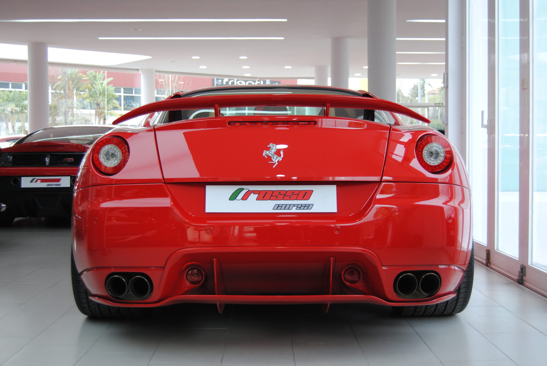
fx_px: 730
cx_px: 274
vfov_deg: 28.2
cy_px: 183
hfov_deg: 41.1
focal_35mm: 48
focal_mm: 32
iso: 200
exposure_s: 1/60
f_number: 4.5
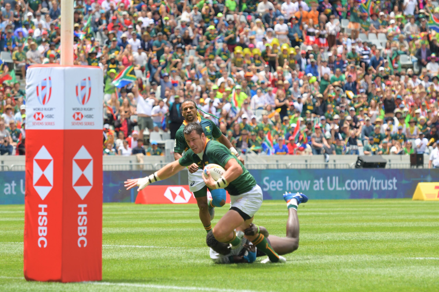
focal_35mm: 232
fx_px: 2828
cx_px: 220
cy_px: 146
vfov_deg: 5.9
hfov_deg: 8.9
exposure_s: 1/1250
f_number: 5
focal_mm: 155
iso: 200
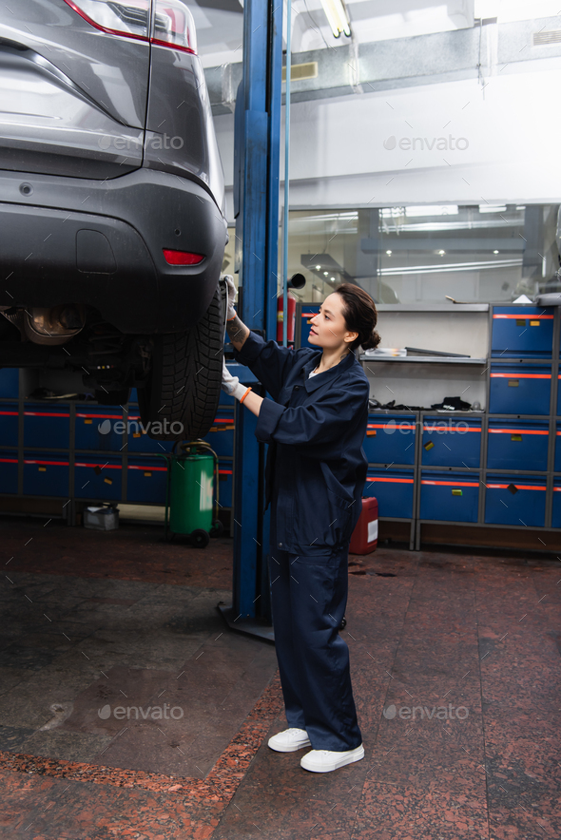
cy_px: 420
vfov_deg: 55.8
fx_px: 794
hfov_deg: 38.9
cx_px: 280
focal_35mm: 34
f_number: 4
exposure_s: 1/160
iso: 200
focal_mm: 34
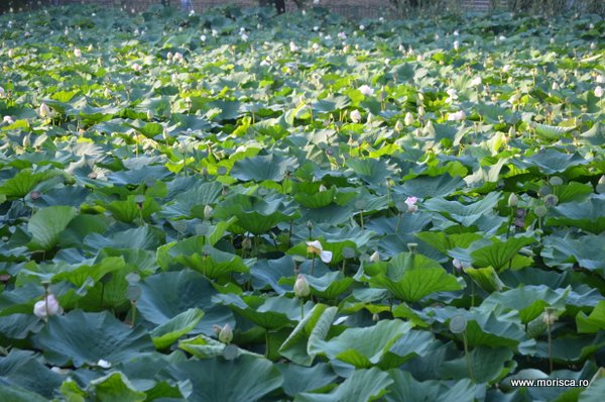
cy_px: 201
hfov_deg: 11.8
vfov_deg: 7.9
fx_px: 2919
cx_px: 302
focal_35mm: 174
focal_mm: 116
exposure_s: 1/125
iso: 220
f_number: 5.6
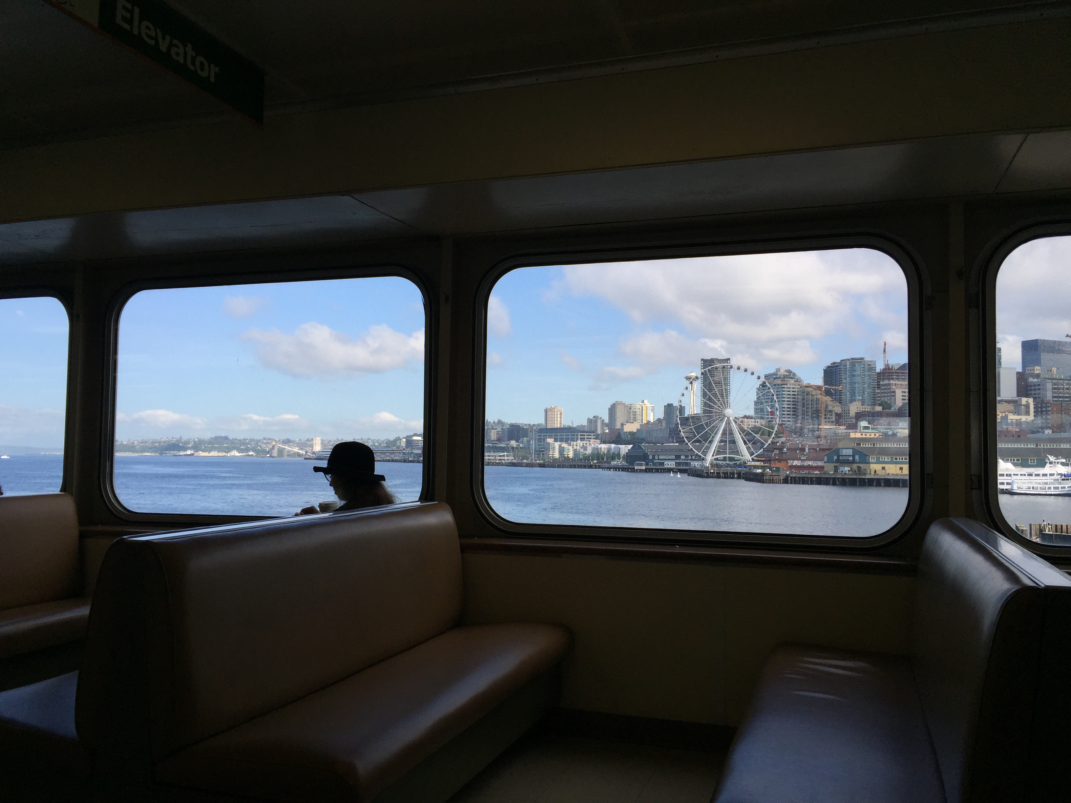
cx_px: 536
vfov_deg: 48.2
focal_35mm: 29
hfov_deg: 61.7
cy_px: 402
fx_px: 897
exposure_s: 1/1582
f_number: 2.2
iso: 32
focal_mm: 4.15
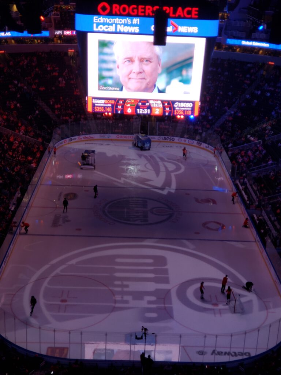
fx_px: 563
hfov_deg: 28.0
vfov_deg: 36.8
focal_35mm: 52
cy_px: 188
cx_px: 140
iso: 50
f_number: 2.4
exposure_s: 1/30
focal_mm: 6
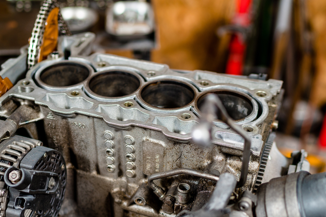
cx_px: 132
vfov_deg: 24.9
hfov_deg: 36.7
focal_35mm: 54
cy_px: 155
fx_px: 489
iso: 200
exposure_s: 1/200
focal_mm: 35
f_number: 2
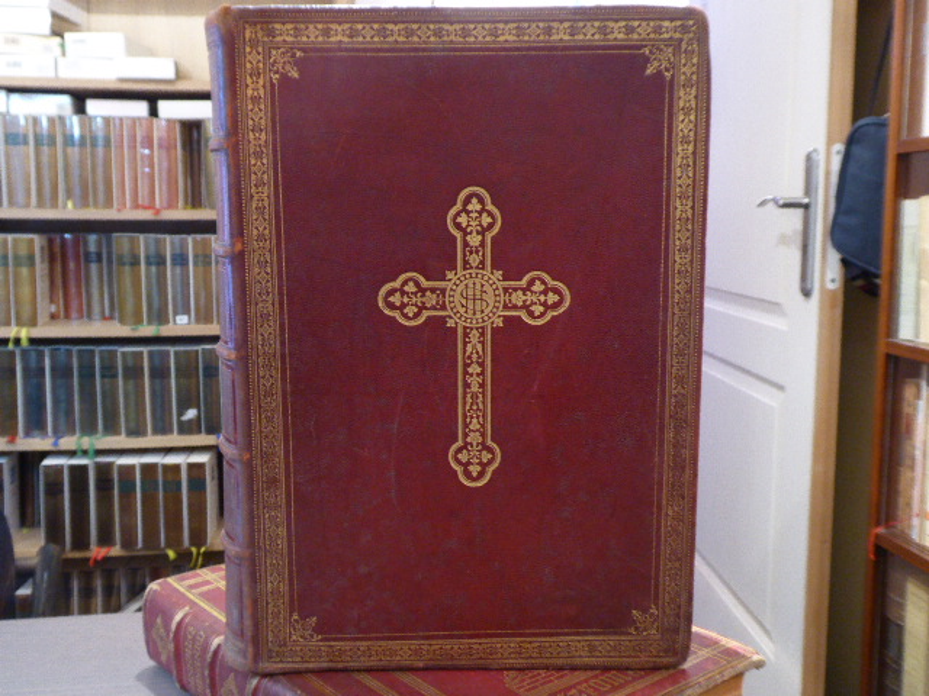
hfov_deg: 51.4
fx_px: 966
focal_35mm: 36
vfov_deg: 39.7
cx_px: 464
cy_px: 348
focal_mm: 6.3
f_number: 3.7
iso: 400
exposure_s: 1/5
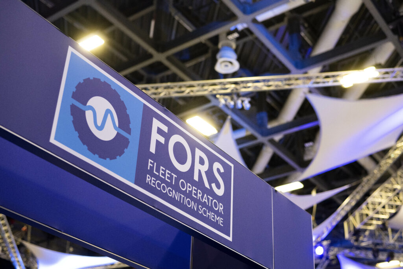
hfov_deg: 39.6
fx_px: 560
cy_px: 134
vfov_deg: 27.0
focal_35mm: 50
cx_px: 202
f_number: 3.2
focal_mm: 50
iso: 2000
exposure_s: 1/125
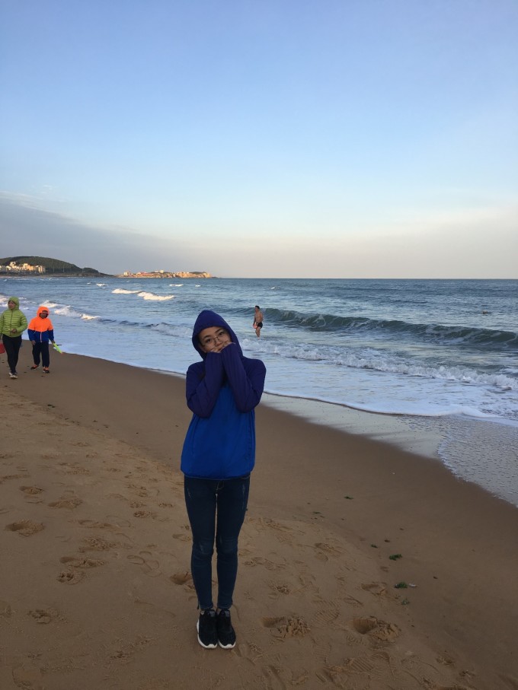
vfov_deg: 61.7
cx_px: 259
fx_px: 579
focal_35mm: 29
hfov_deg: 48.2
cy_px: 345
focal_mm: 4.15
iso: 25
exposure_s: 1/530
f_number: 2.2
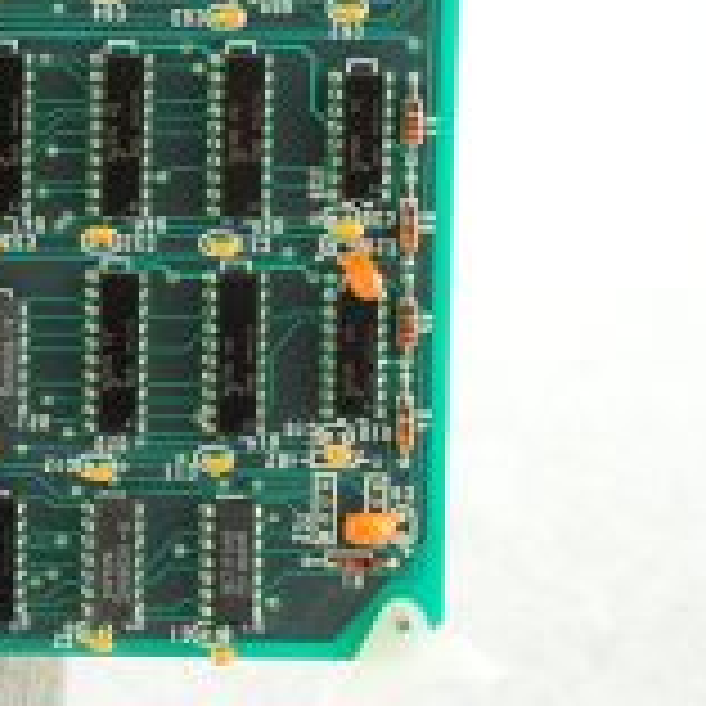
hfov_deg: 8.0
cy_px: 106
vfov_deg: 8.3
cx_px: -553
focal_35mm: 211
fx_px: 4869
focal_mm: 65
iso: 1600
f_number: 7.1
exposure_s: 1/125
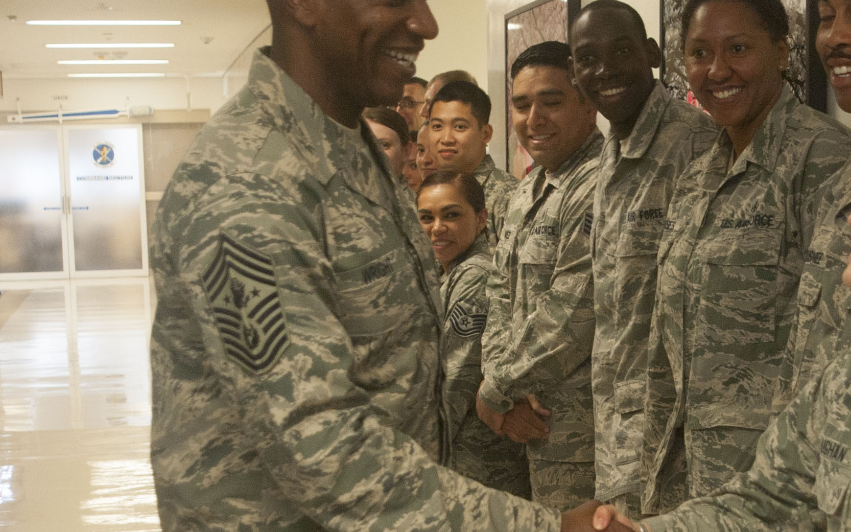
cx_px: 588
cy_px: 384
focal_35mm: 76
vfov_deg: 17.1
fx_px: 1763
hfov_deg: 26.9
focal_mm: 30
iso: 640
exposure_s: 1/60
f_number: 3.8
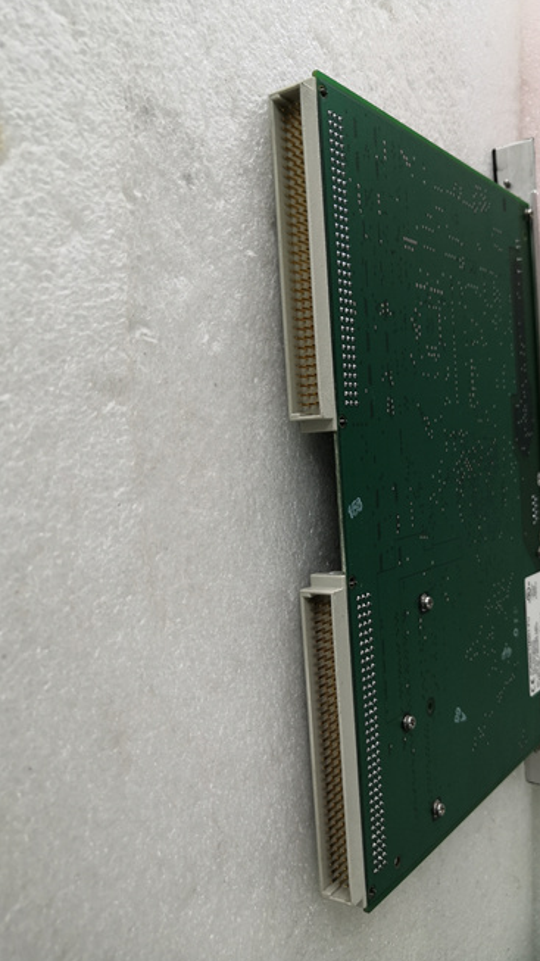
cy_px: 483
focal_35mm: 30
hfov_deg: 38.6
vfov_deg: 64.3
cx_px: 344
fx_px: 764
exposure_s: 1/100
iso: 64
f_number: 1.8
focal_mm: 3.95
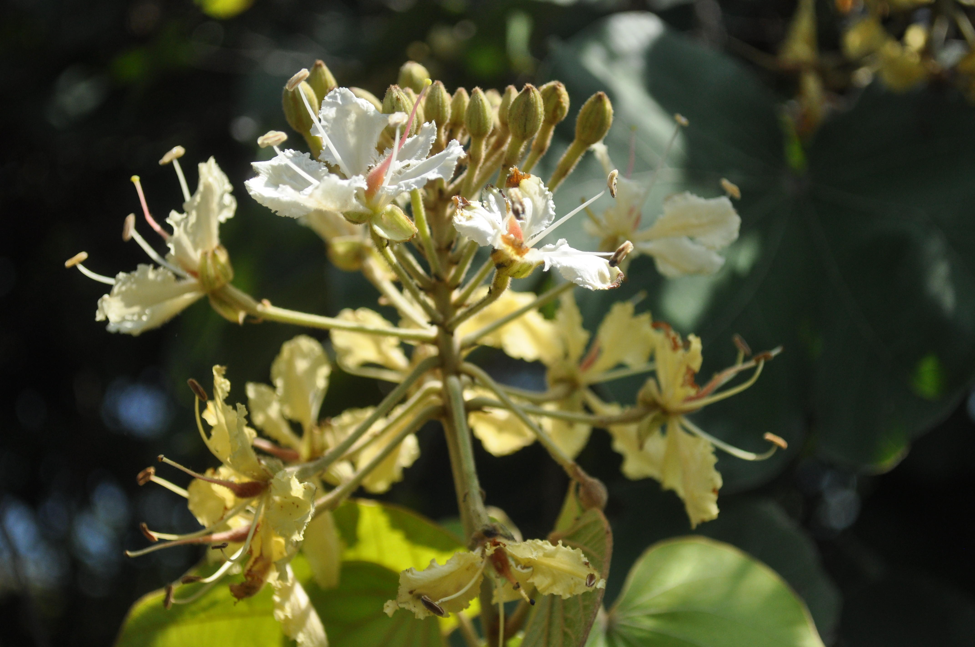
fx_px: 1866
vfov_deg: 19.7
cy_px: 324
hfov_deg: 29.3
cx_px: 488
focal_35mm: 69
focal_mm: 46
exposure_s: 1/2000
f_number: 5.3
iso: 640
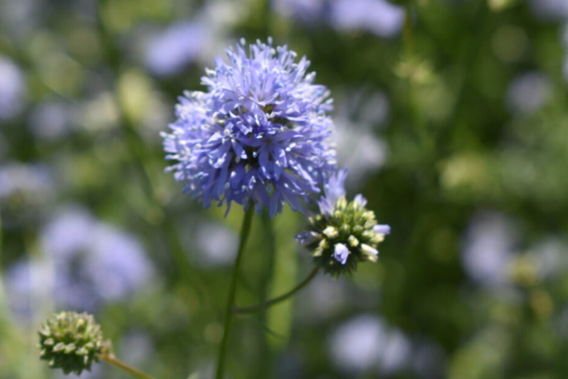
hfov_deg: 22.2
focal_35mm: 92
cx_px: 269
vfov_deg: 14.9
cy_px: 193
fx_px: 1444
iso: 100
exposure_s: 1/160
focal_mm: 55
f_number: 8
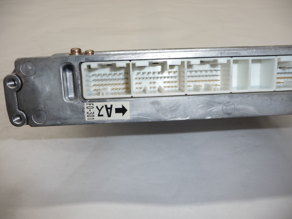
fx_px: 236
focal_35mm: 28
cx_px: 146
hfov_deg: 63.4
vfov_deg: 49.7
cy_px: 110
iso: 100
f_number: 3.3
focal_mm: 4.7
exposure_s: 1/30
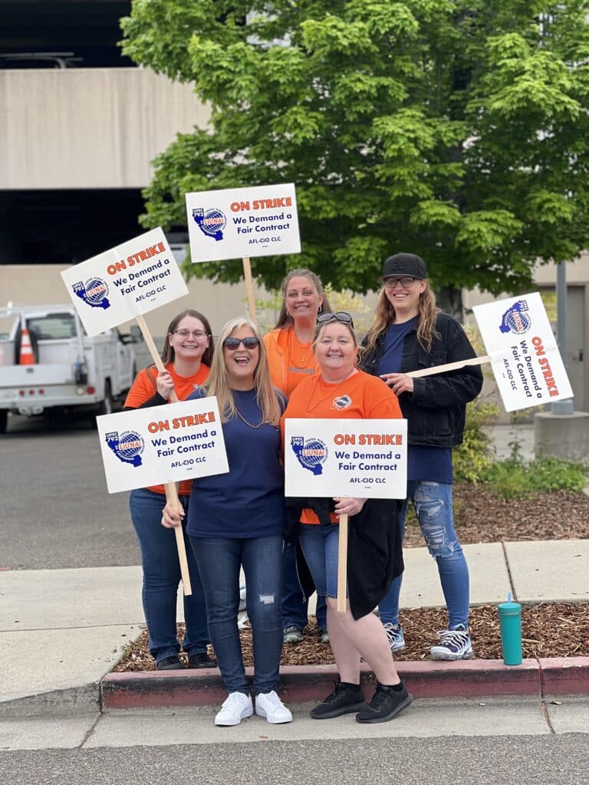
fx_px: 1747
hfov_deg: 19.1
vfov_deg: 25.3
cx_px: 294
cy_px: 392
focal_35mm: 77
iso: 32
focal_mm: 9
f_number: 2.8
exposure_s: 1/121
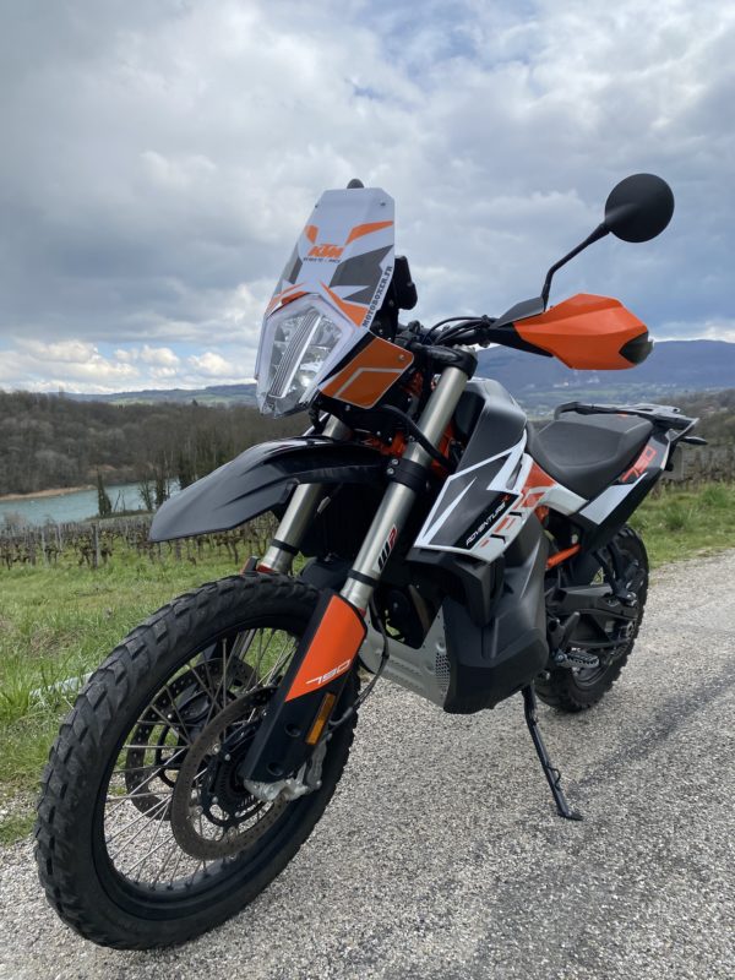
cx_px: 368
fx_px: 736
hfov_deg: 53.1
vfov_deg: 67.3
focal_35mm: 26
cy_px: 490
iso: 32
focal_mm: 4.25
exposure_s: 1/2410
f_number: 1.8
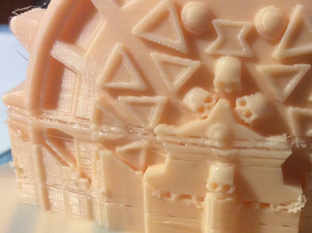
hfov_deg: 39.0
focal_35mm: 48
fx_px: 432
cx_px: 219
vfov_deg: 30.0
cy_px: 149
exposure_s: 1/25
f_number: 2.4
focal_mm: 3.3
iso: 200
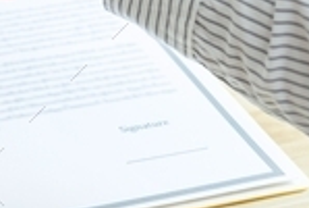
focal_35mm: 170
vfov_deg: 8.0
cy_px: -40
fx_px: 1462
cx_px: -35
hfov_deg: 11.9
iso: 500
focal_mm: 43
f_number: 4
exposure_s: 1/160
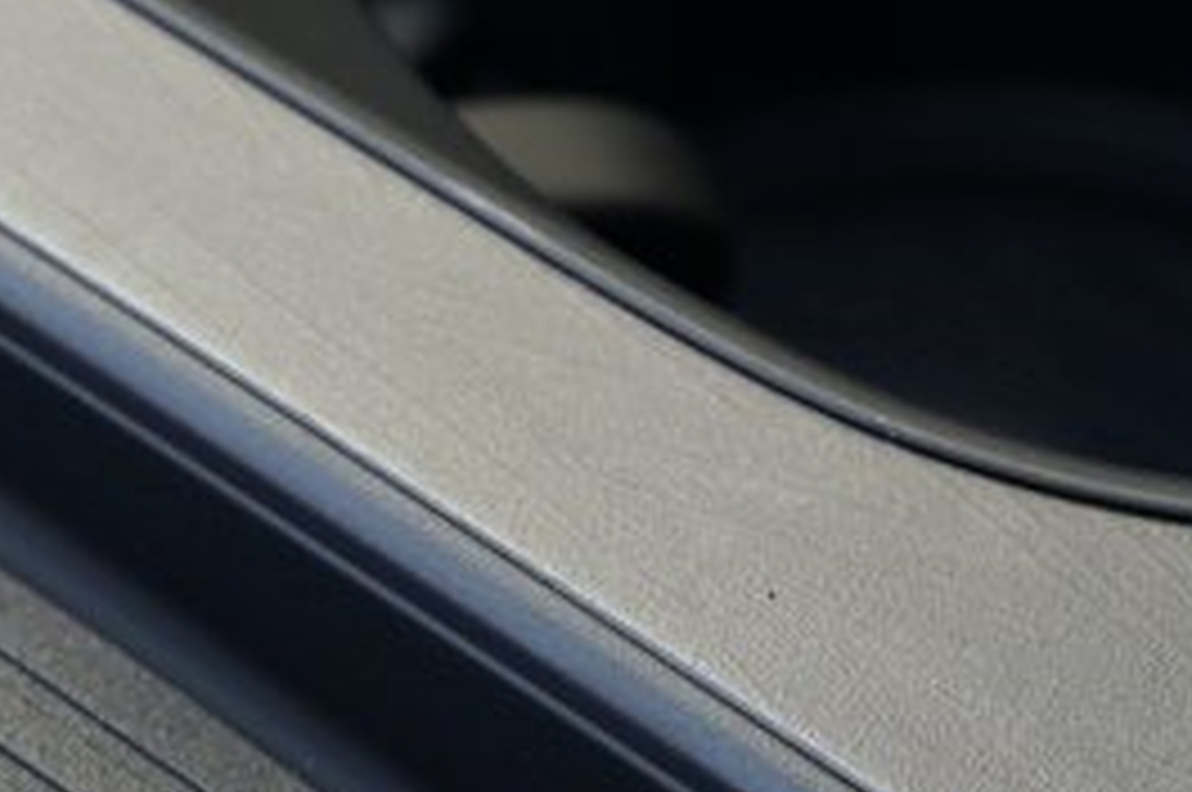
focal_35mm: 271
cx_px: -333
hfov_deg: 7.5
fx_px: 8962
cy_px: 1096
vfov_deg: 5.0
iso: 800
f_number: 5.6
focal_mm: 70
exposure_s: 1/80
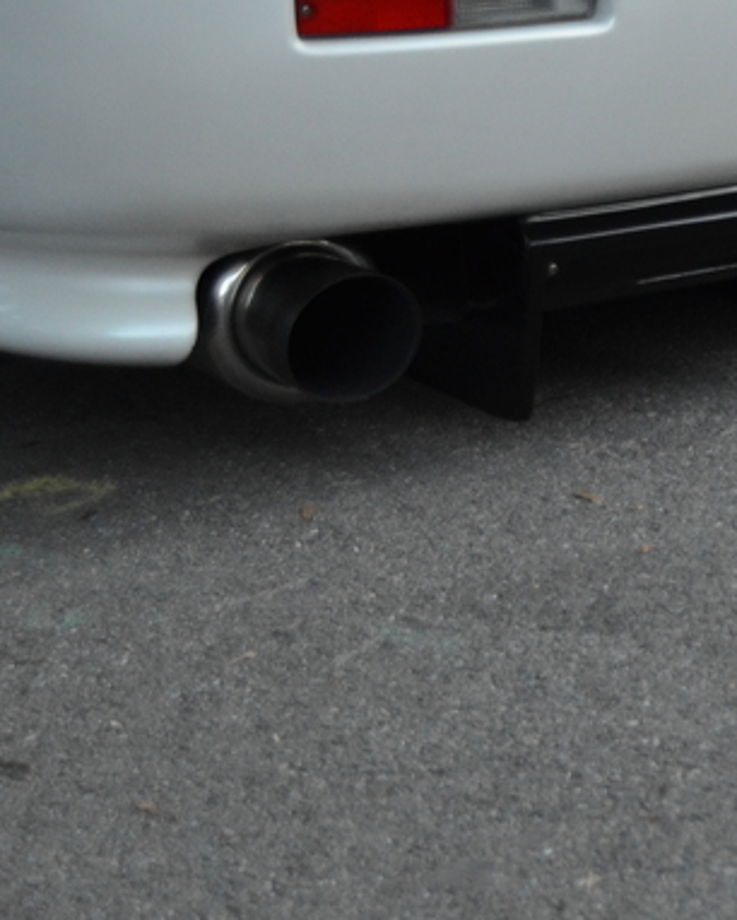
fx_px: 3160
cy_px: 201
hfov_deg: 12.7
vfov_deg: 16.5
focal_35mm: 116
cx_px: 1089
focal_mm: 32
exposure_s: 1/60
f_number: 4
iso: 1000
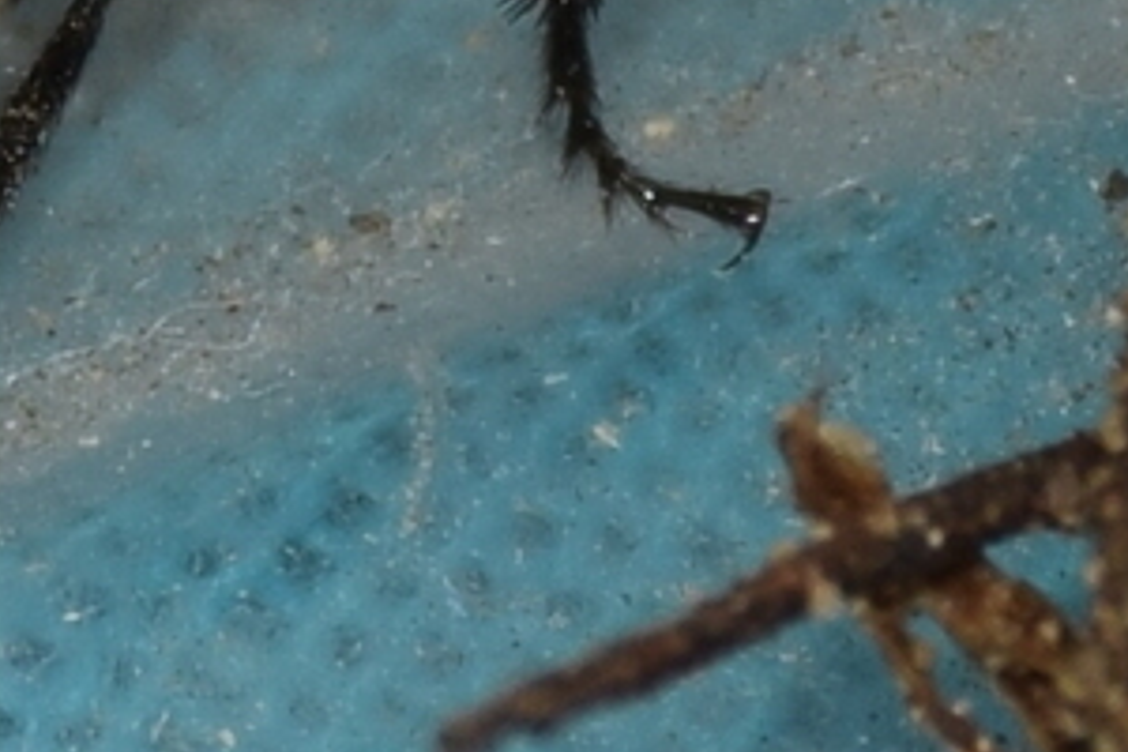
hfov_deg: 3.1
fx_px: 20992
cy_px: -410
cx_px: 141
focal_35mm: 670
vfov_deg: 2.0
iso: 100
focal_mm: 140
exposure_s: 1/60
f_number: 8
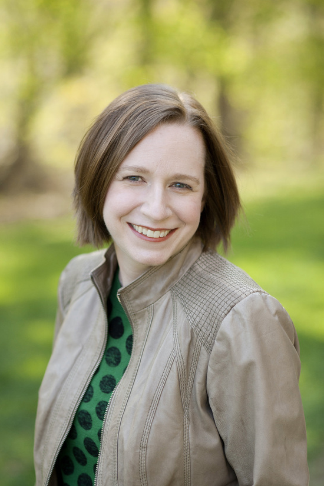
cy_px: 266
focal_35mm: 96
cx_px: 142
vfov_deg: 21.2
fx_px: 1297
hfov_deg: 14.2
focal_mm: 85
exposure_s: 1/2500
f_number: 2.5
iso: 800
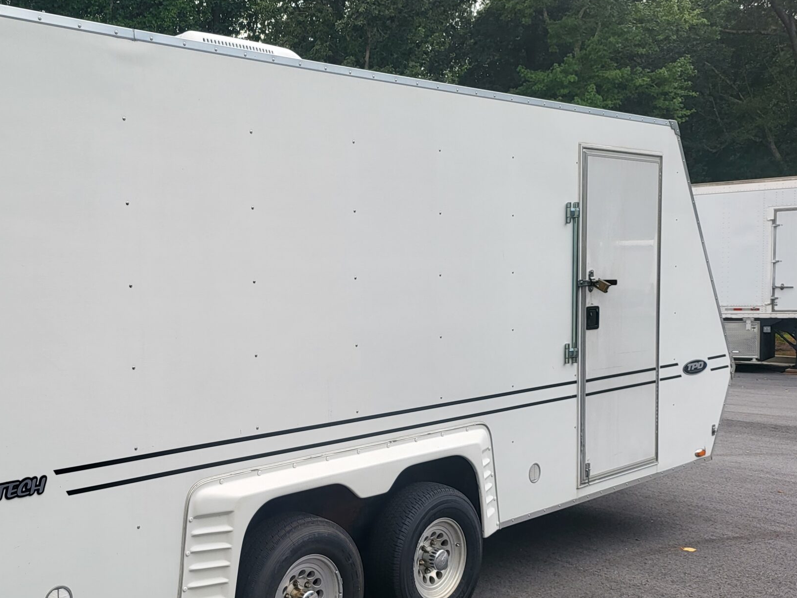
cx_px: 187
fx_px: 875
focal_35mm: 38
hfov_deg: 46.9
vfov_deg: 37.7
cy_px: 335
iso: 40
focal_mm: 5
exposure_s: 1/274
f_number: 1.8
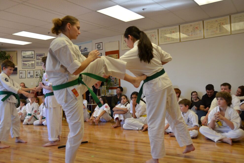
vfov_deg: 40.0
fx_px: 224
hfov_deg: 57.2
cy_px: 82
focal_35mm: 33
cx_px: 122
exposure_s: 1/500
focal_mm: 22
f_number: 3.8
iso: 1600
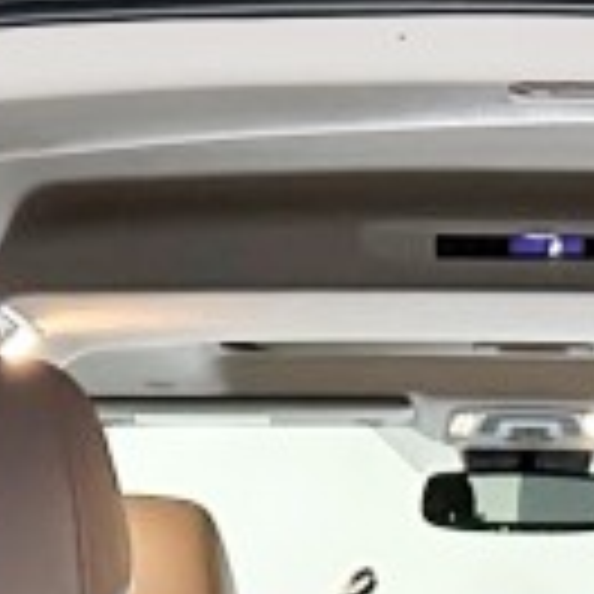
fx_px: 3184
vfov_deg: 9.3
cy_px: 1498
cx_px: 580
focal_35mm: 164
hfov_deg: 10.6
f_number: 1.78
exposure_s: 1/30
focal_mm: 6.86
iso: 1000
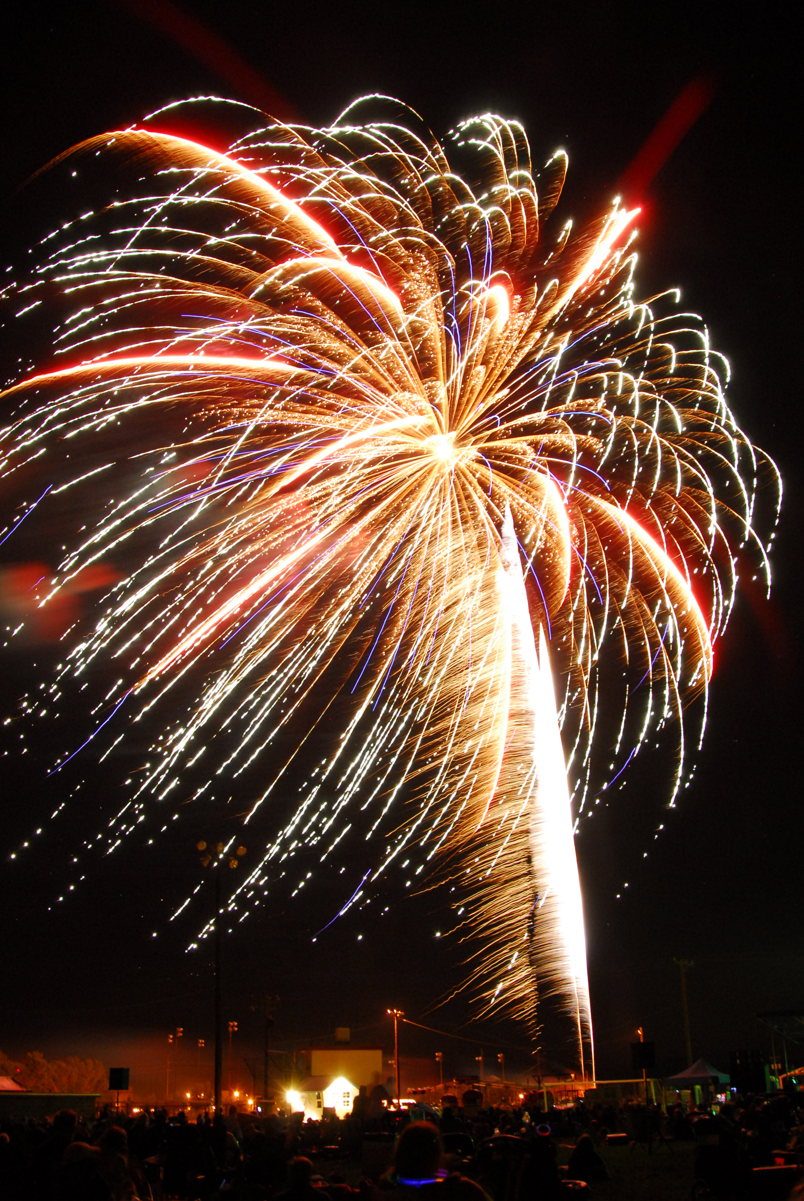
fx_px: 1202
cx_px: 402
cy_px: 600
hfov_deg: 37.0
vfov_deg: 53.1
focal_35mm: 36
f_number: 8
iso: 800
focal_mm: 24
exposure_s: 4.5
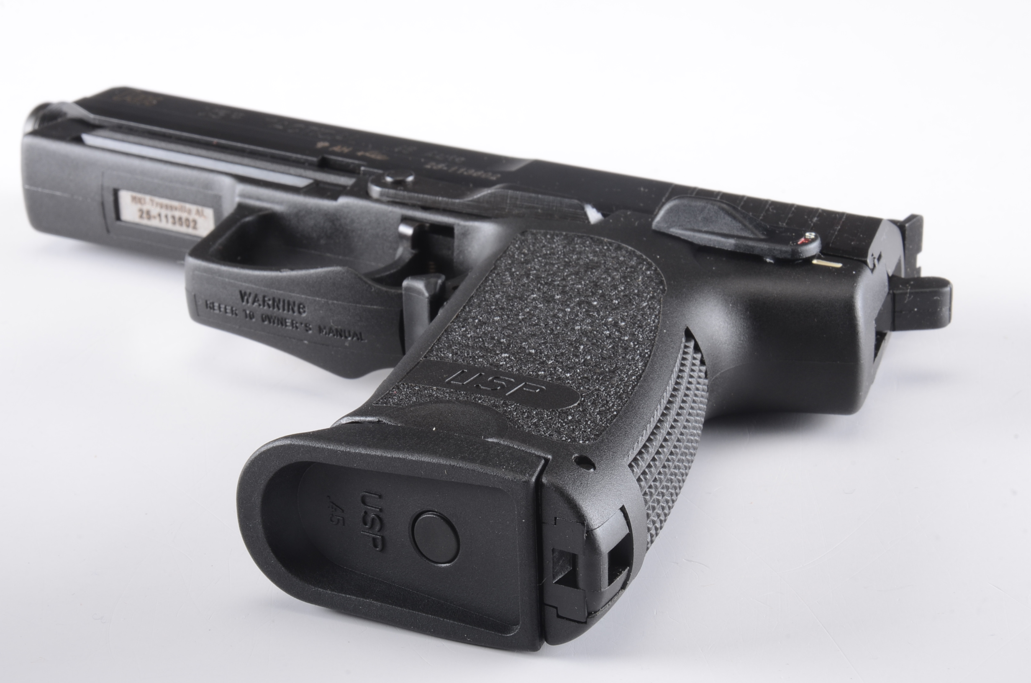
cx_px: 516
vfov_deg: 11.4
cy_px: 342
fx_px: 3430
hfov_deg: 17.1
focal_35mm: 120
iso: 160
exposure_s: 1/200
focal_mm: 80
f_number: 22
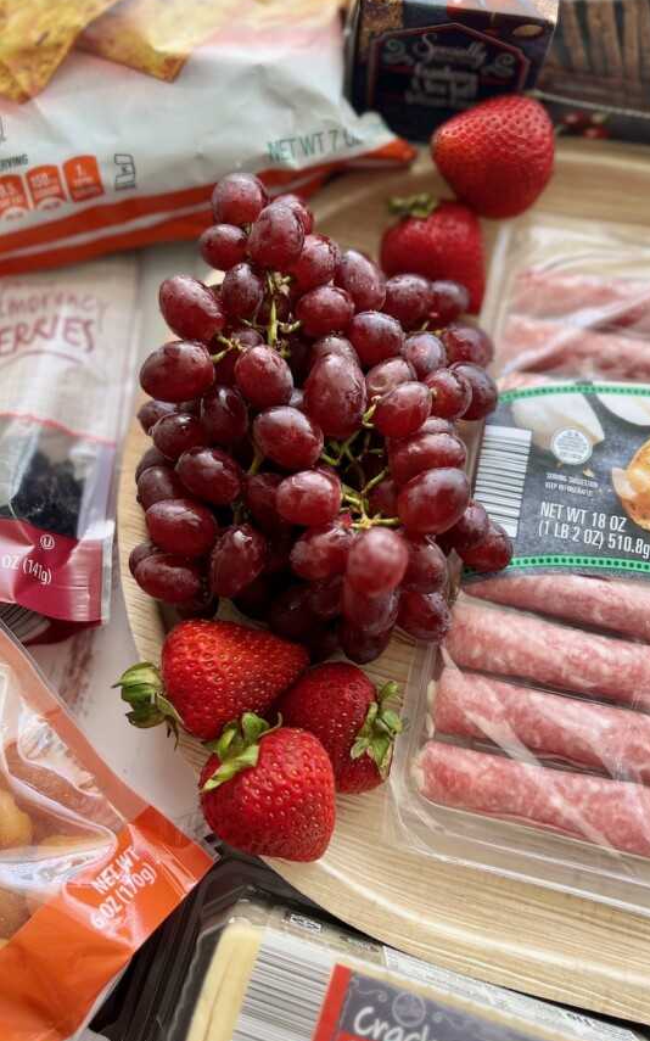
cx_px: 291
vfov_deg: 58.2
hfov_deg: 38.3
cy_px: 514
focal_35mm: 33
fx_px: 936
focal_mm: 5.7
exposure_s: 1/181
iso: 40
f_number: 1.5
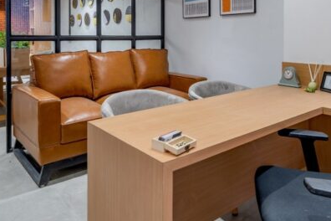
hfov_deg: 60.0
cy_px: 48
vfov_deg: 40.8
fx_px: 285
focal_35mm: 31
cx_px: 189
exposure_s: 1
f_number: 9
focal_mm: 16
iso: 100
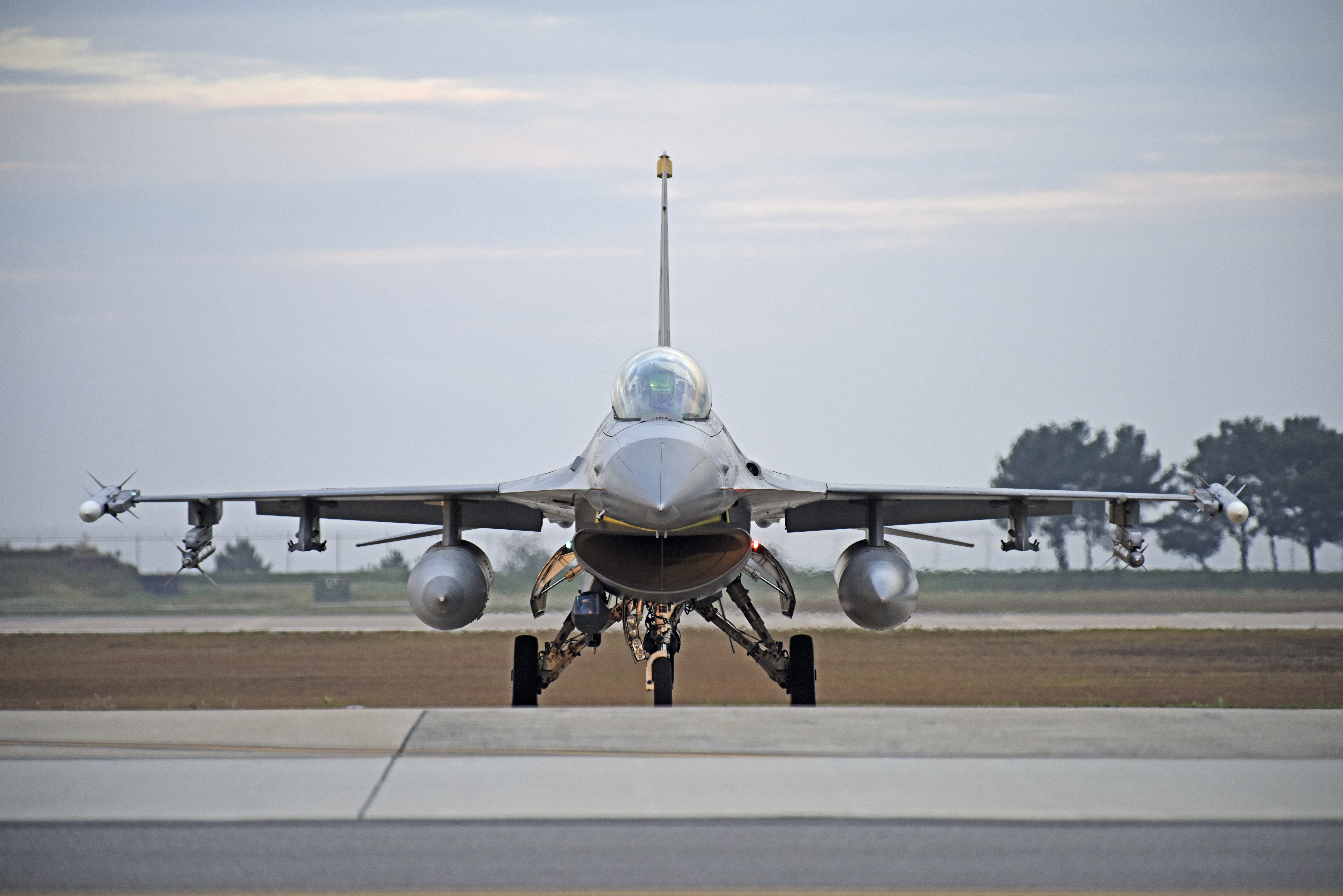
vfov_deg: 5.7
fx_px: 8956
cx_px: 672
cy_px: 448
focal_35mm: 240
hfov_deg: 8.6
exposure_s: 1/640
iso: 1000
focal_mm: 240
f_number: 4
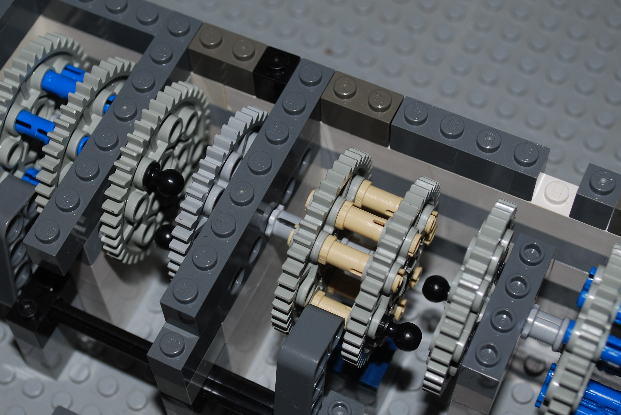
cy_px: 201
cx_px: 238
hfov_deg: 28.1
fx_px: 1238
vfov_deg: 19.1
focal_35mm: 72
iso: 100
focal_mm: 35
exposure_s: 1/125
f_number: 5.3
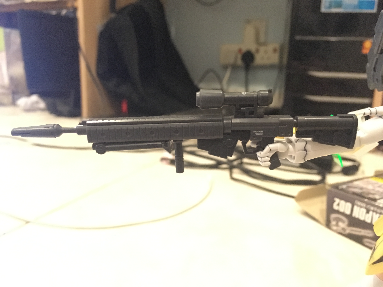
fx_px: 321
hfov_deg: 61.7
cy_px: 144
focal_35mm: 29
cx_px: 192
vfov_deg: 48.2
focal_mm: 4.15
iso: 1000
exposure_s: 1/17
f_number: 2.2
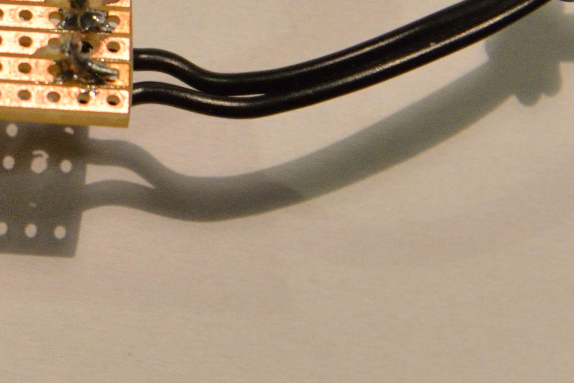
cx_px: -141
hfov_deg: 8.2
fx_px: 3971
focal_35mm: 249
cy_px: -34
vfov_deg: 5.5
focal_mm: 65
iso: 1800
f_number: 6.3
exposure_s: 1/80
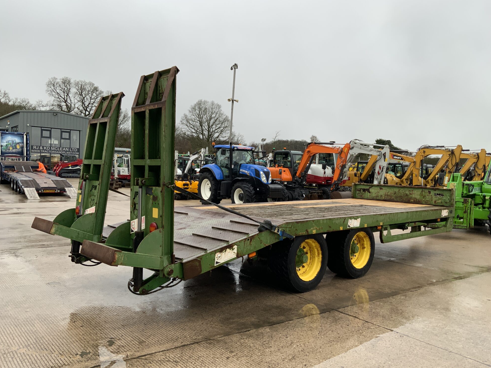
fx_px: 426
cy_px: 181
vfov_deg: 46.8
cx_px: 252
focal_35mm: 30
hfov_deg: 60.0
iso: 16
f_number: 1.8
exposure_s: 1/179
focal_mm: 3
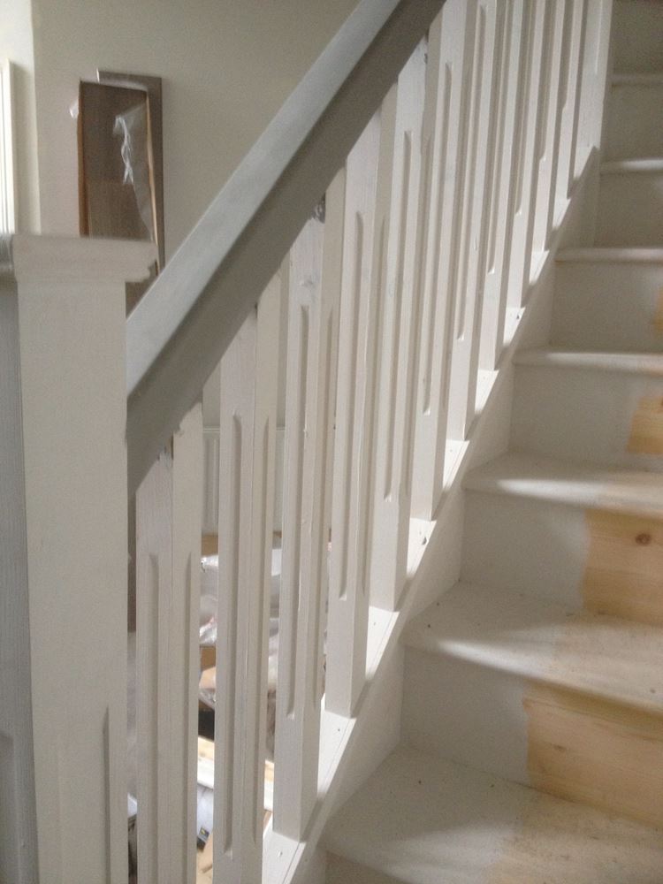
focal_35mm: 35
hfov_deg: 40.7
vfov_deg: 52.6
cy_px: 442
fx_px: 894
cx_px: 332
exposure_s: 1/20
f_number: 2.4
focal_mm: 4.28
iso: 160
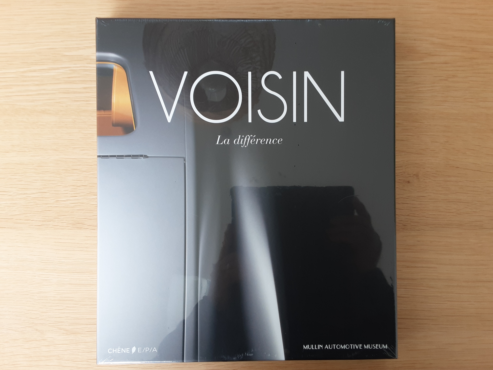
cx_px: 246
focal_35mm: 28
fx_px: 399
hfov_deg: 63.4
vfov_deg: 49.7
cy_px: 185
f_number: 1.9
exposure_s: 1/60.2
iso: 50
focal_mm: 2.9
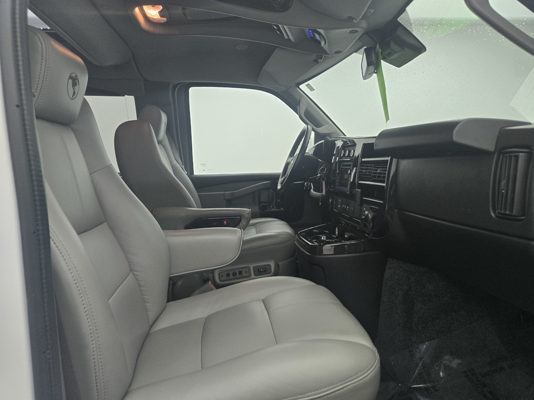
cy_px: 200
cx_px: 267
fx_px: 355
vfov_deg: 58.9
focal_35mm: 23
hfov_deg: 73.9
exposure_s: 1/120
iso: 200
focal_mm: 5.4
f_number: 1.8
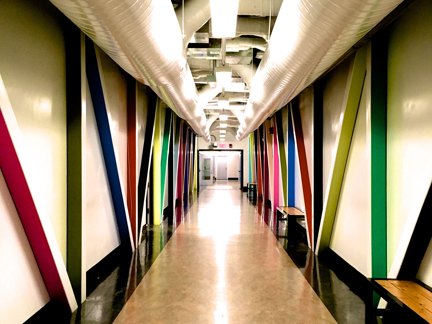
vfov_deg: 36.8
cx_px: 216
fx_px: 487
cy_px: 162
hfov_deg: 47.9
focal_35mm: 39
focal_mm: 4.15
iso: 100
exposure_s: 1/30
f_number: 2.2
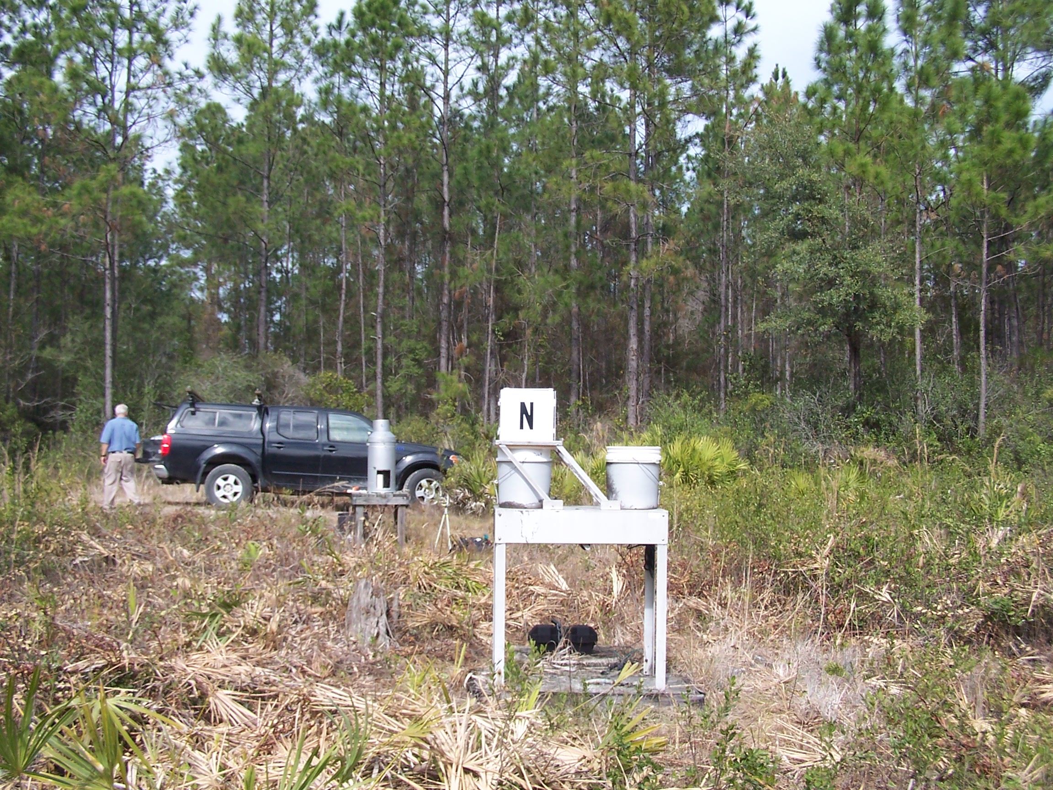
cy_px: 395
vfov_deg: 37.7
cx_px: 526
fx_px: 1156
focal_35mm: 38
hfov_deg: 49.0
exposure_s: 1/350
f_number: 4
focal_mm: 6.3
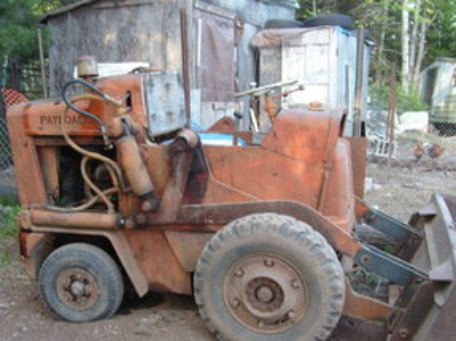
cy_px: 192
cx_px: 211
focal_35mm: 42
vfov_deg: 34.3
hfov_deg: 44.8
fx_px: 553
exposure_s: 1/45
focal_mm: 5.8
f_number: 2.8
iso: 80
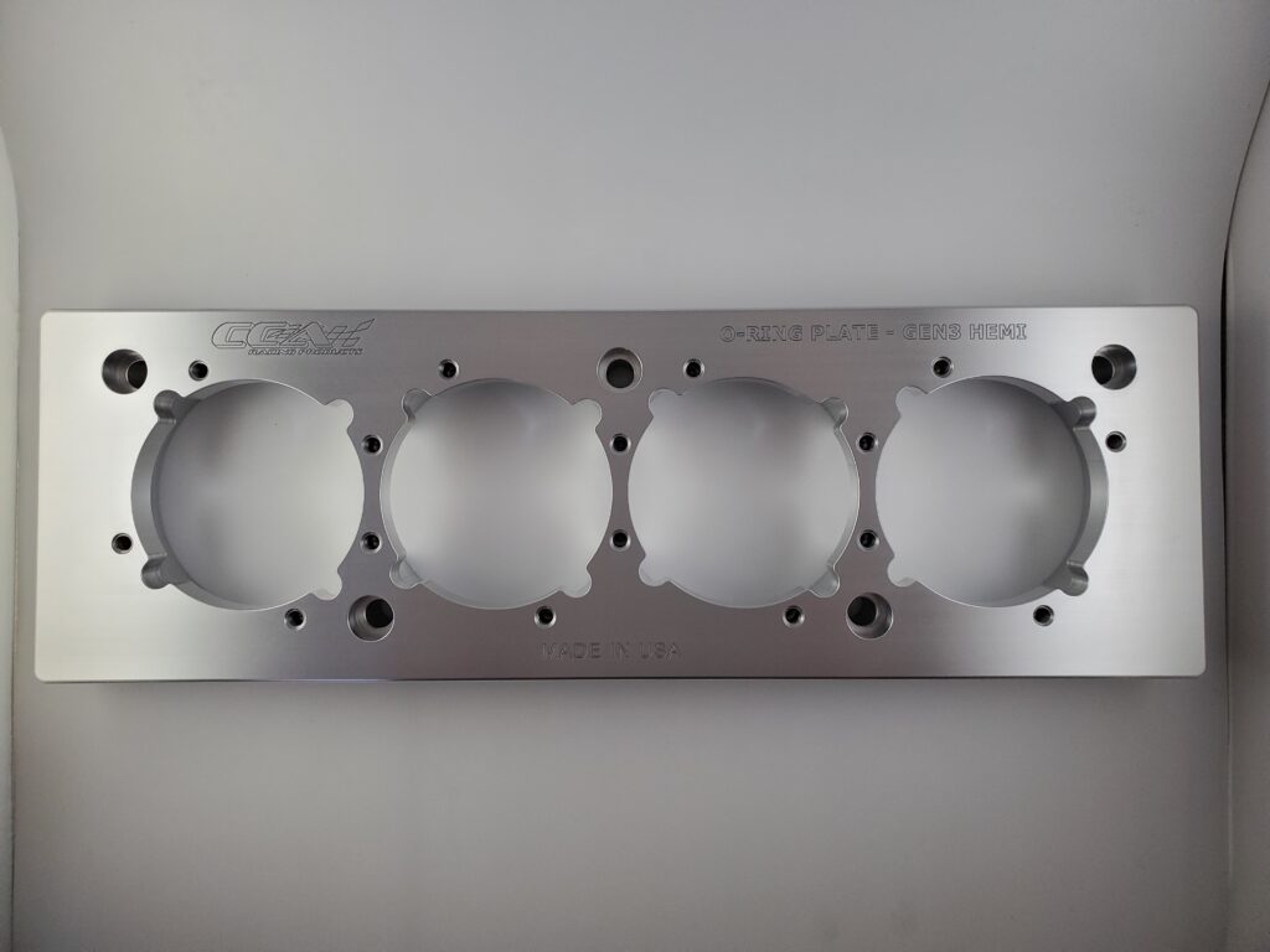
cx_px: 635
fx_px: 954
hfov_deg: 67.3
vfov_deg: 53.1
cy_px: 476
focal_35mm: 26
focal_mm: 4.3
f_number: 2.4
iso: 160
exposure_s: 1/120
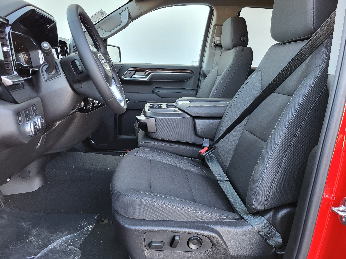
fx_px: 260
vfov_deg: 53.1
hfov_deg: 67.3
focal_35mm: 26
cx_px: 173
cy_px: 130
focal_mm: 5.4
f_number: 1.8
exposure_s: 1/120
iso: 200
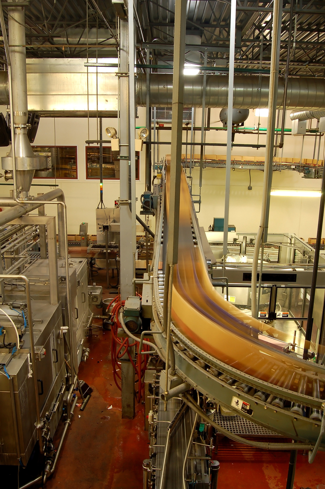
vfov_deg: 62.0
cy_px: 244
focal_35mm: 30
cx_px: 162
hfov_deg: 43.5
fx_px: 407
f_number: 11
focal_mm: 20
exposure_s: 2
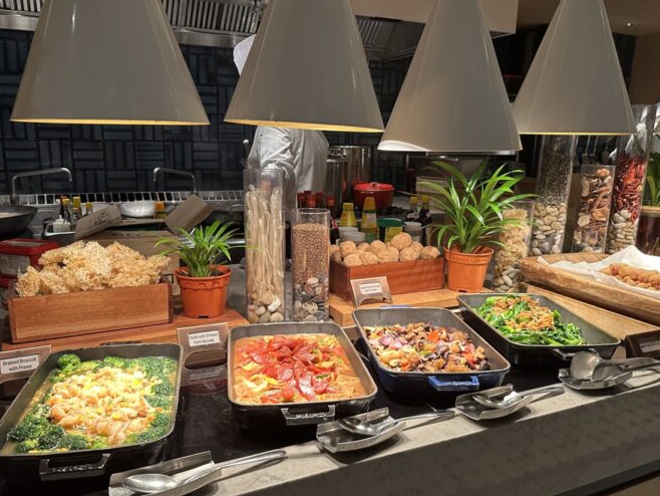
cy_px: 275
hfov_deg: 63.4
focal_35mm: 28
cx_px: 323
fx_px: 534
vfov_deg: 49.7
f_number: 1.78
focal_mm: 6.86
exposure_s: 1/100
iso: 125
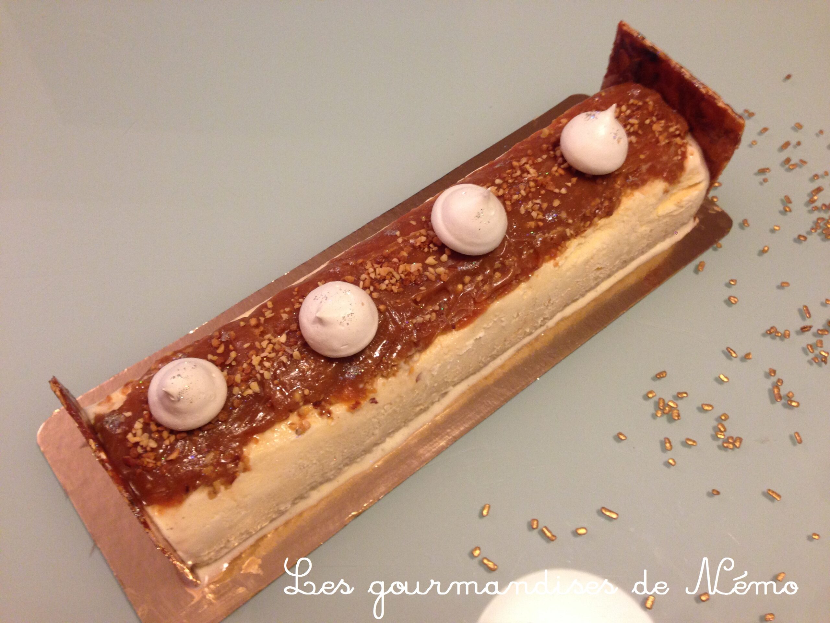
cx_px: 415
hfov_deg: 55.4
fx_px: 791
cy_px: 312
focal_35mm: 33
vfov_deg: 42.9
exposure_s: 1/20
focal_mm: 4.12
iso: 160
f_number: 2.4
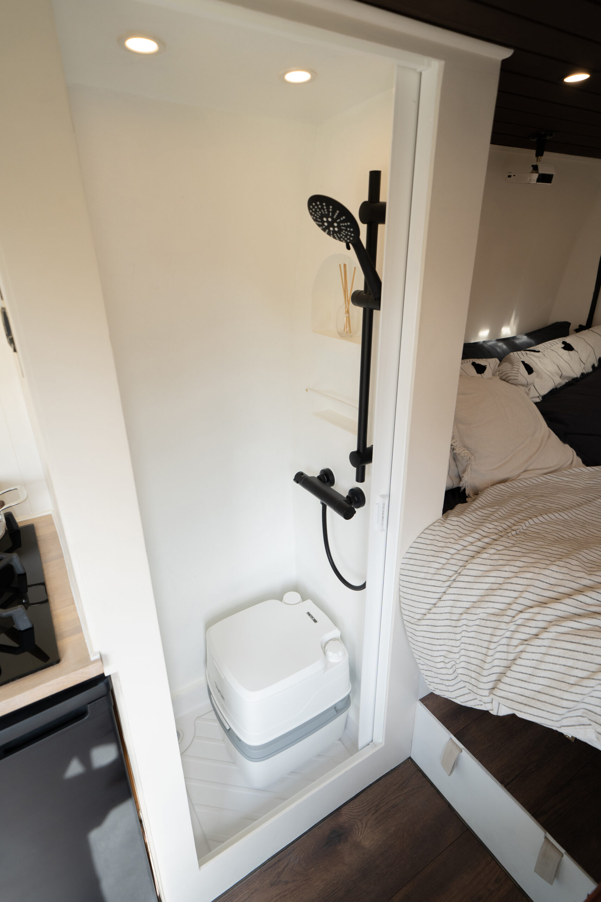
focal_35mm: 19
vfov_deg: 86.9
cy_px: 451
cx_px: 300
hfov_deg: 64.6
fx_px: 476
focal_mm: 19
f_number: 4
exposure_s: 1/250
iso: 800
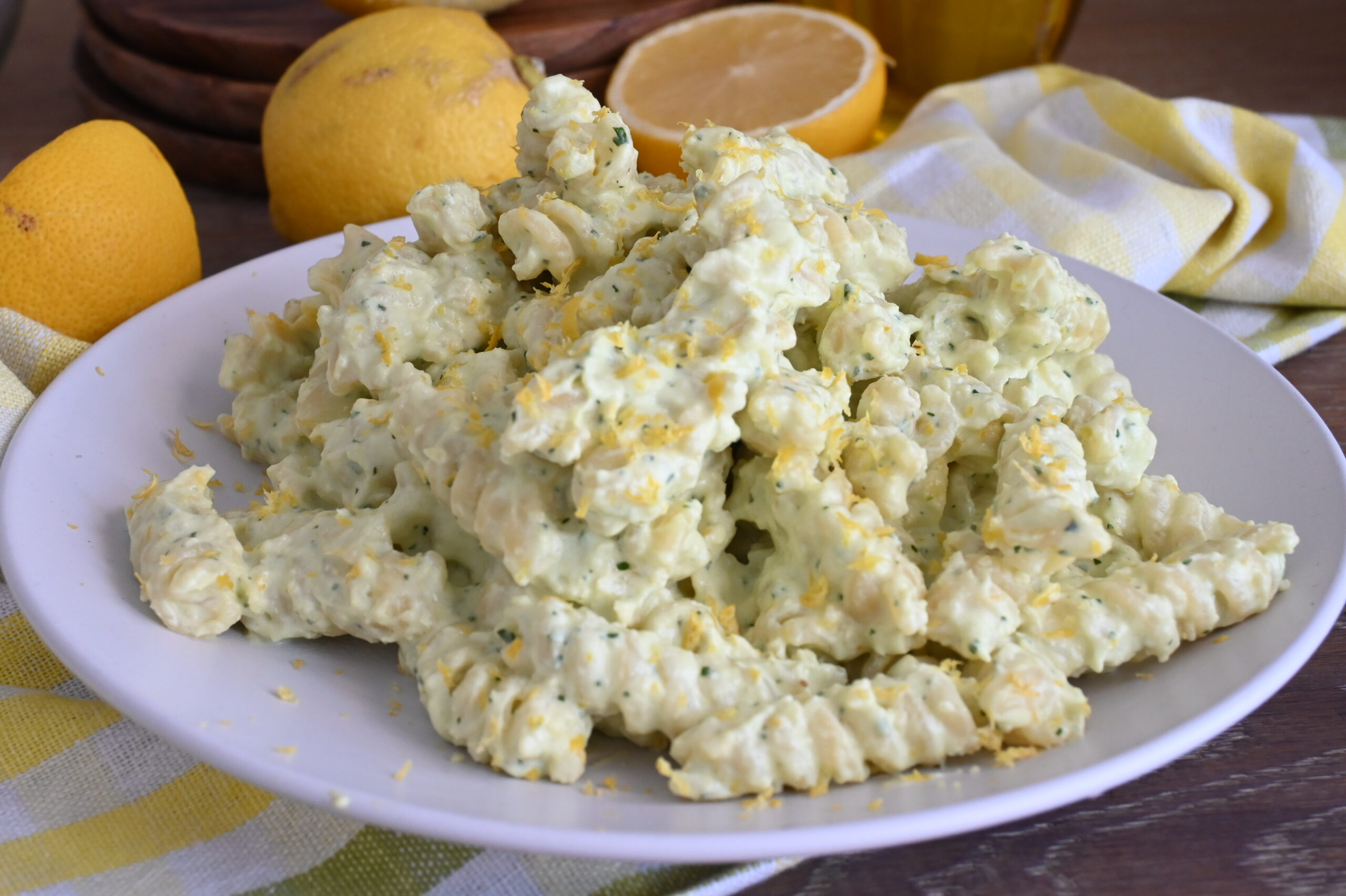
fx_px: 2279
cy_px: 448
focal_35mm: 61
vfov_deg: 22.2
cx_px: 673
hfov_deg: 32.9
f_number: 9
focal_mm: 41
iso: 800
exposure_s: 1/13
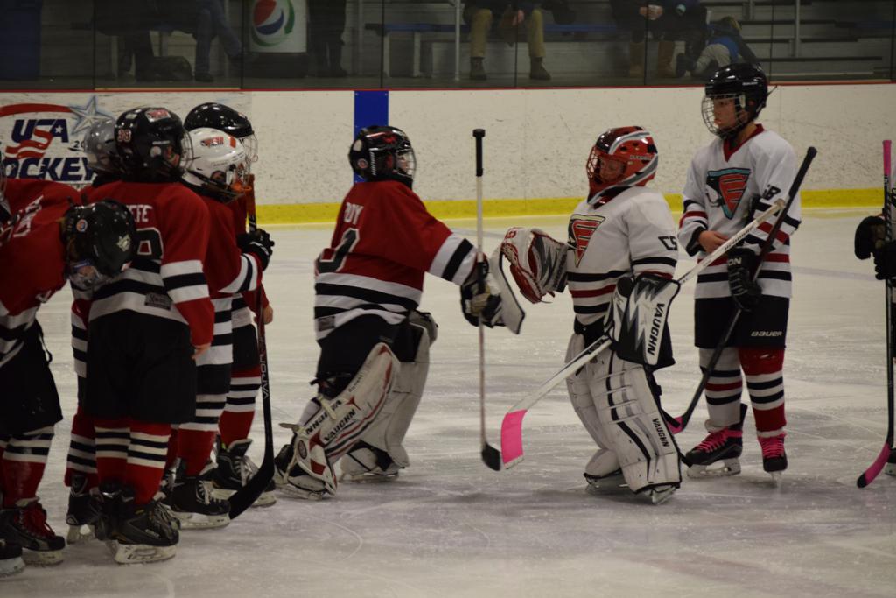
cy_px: 299
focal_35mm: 158
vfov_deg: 8.7
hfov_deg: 13.0
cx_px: 448
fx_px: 3920
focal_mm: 105
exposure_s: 1/125
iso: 1100
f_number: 4.5
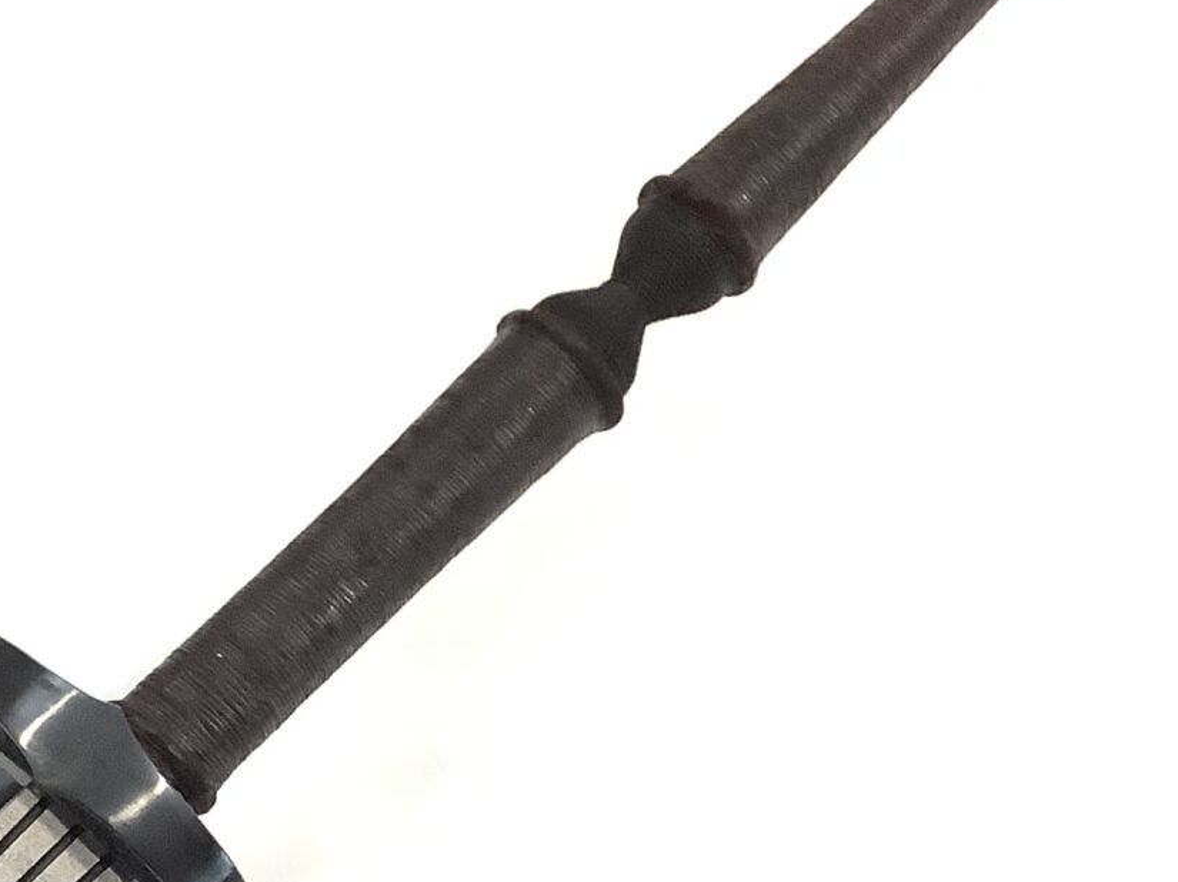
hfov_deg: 25.0
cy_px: 709
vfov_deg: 18.9
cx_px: 288
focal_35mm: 77
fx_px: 2619
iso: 320
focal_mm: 3.3
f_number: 2.4
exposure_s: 1/60
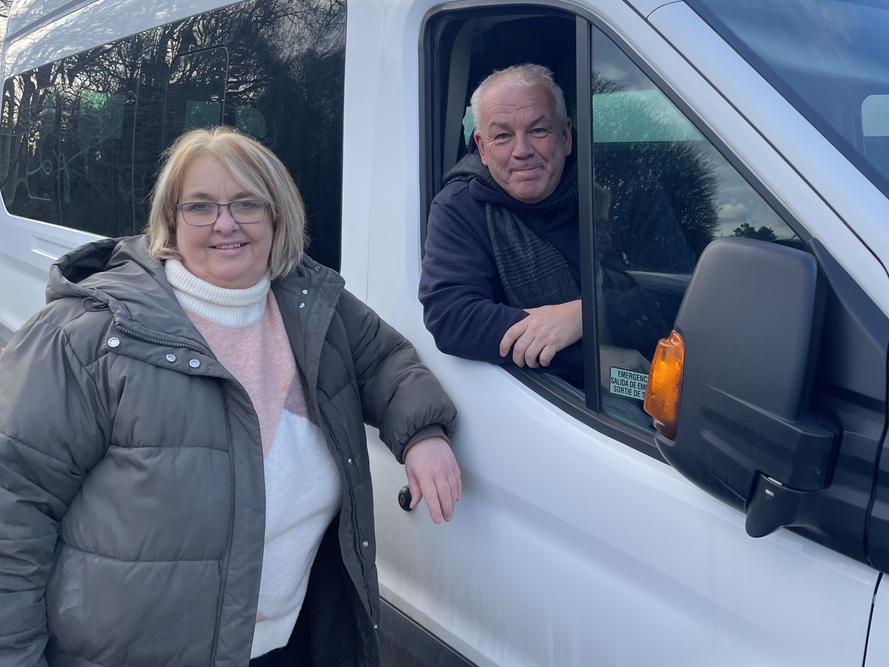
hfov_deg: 54.7
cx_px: 554
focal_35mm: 33
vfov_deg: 42.7
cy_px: 253
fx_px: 848
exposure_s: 1/369
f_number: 1.6
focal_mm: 4.2
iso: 32
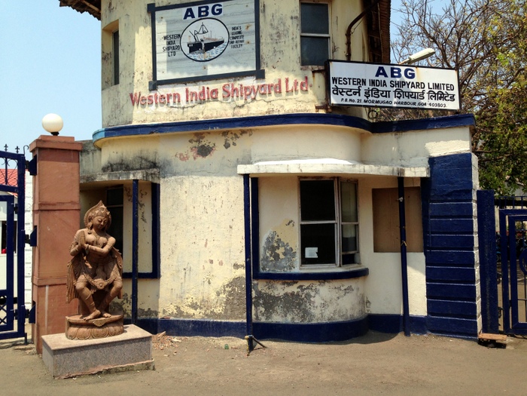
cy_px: 198
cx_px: 264
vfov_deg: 42.9
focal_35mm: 33
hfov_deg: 55.4
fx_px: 502
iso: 50
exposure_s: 1/1642
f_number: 2.4
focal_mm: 4.12
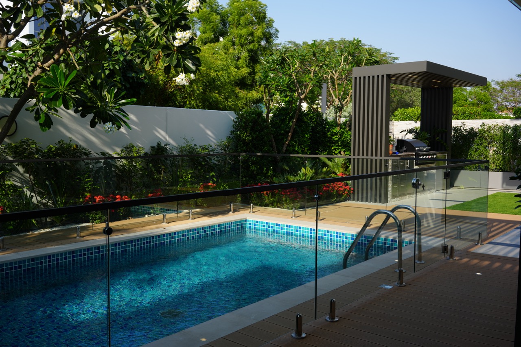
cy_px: 174
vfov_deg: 37.8
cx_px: 260
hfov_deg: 54.4
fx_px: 506
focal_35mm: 35
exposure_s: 1/125
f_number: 9
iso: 100
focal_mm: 35
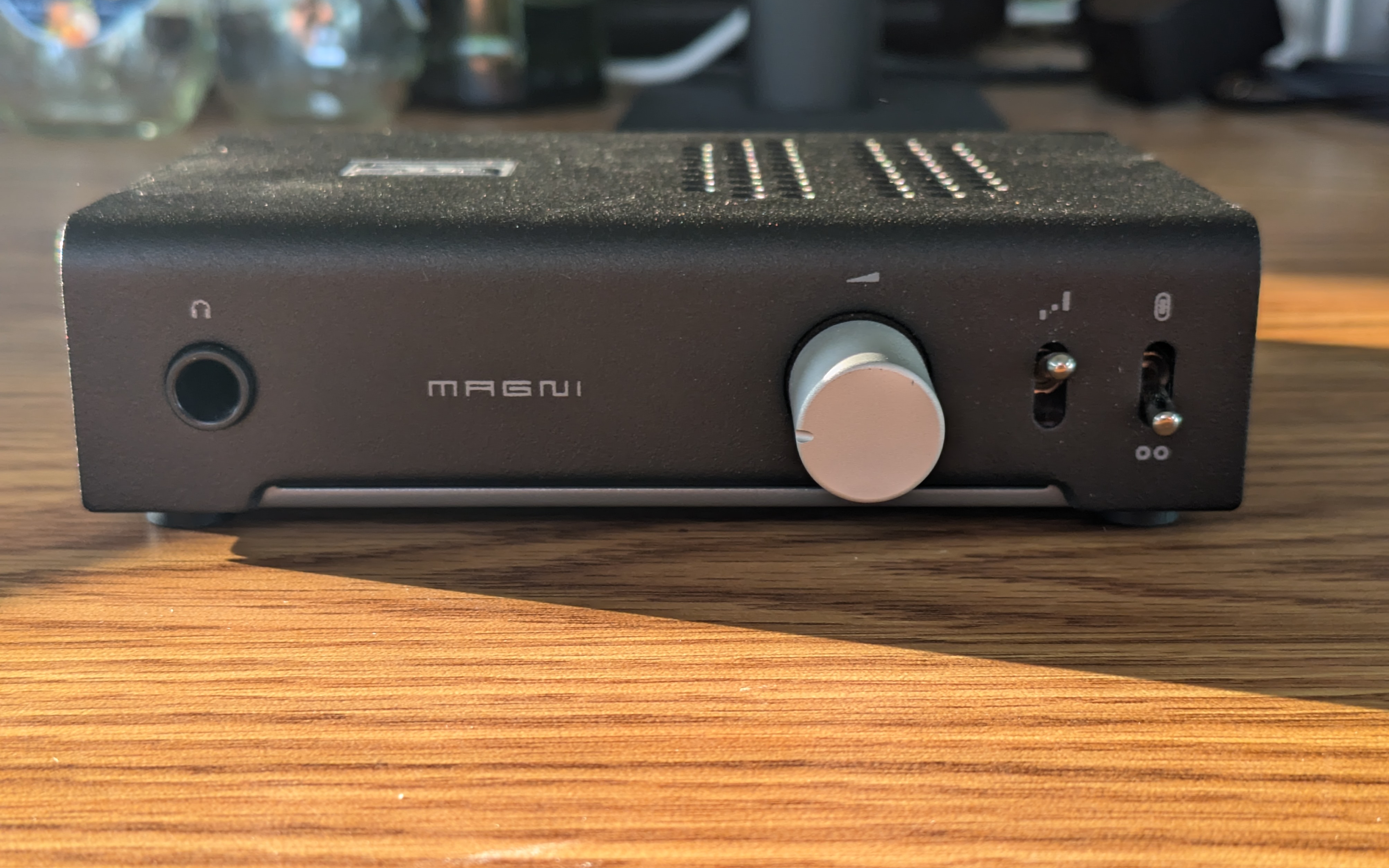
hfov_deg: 38.9
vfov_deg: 24.9
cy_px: 461
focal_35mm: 52
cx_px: 694
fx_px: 1968
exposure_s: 1/75.1
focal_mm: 4.53
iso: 106
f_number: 1.7
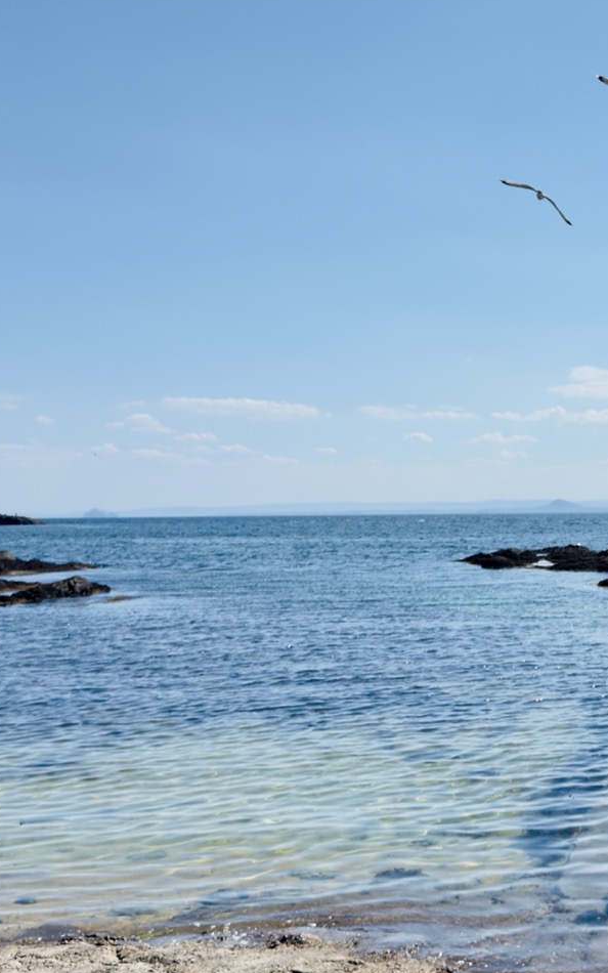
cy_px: 484
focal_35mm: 50
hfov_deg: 25.2
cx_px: 525
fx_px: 1325
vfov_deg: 40.3
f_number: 1.78
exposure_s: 1/11364
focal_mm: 6.76
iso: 100
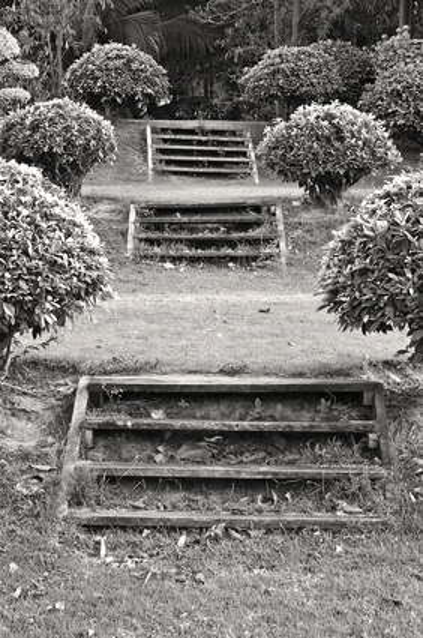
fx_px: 1459
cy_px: 319
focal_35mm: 82
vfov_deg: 24.7
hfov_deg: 16.5
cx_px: 212
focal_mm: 55
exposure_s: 1/5
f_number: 18
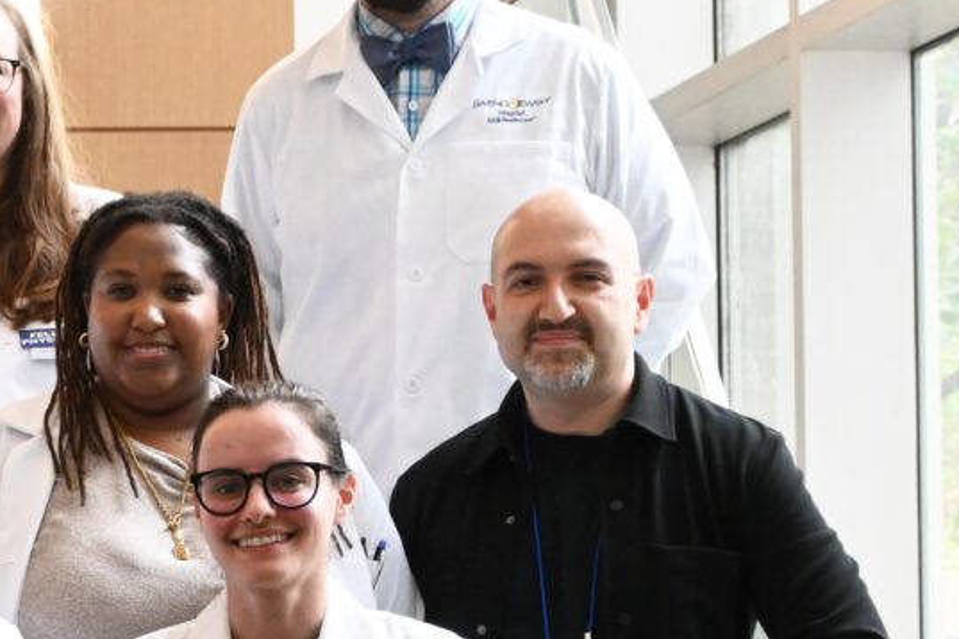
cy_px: 639
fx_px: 3889
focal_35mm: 146
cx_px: -316
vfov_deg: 9.3
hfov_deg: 13.5
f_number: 5
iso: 2800
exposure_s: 1/125
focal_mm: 34
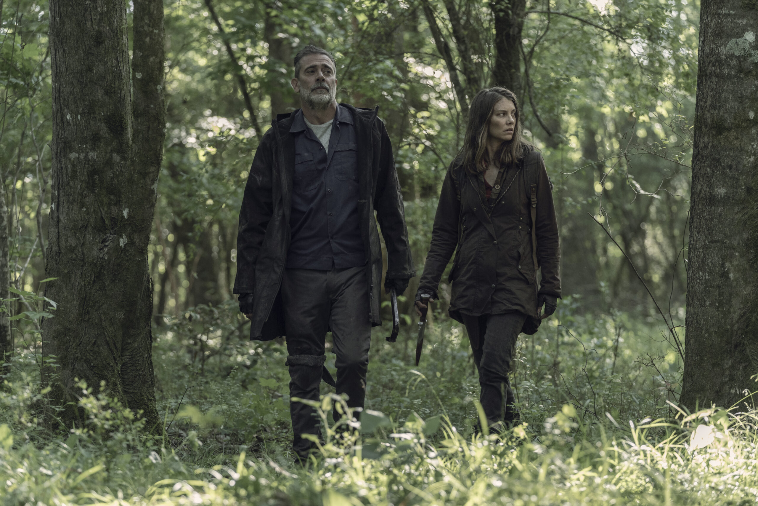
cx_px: 379
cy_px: 253
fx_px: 3179
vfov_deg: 9.1
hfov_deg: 13.6
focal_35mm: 151
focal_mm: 151
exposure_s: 1/250
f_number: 4
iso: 2000
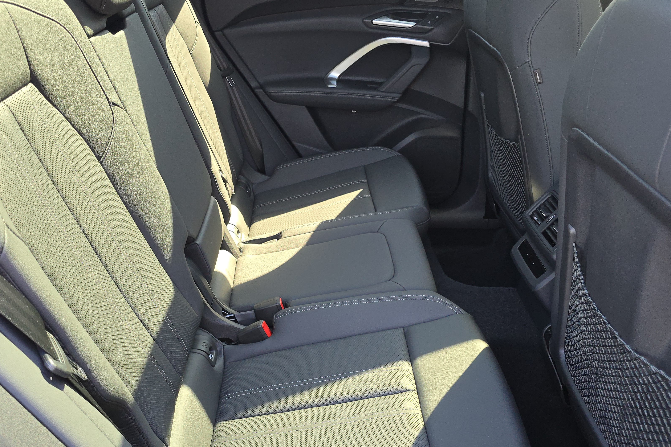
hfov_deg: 61.4
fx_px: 559
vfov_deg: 43.3
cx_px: 267
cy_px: 279
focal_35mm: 30
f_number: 1.7
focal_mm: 6.3
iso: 160
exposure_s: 1/180
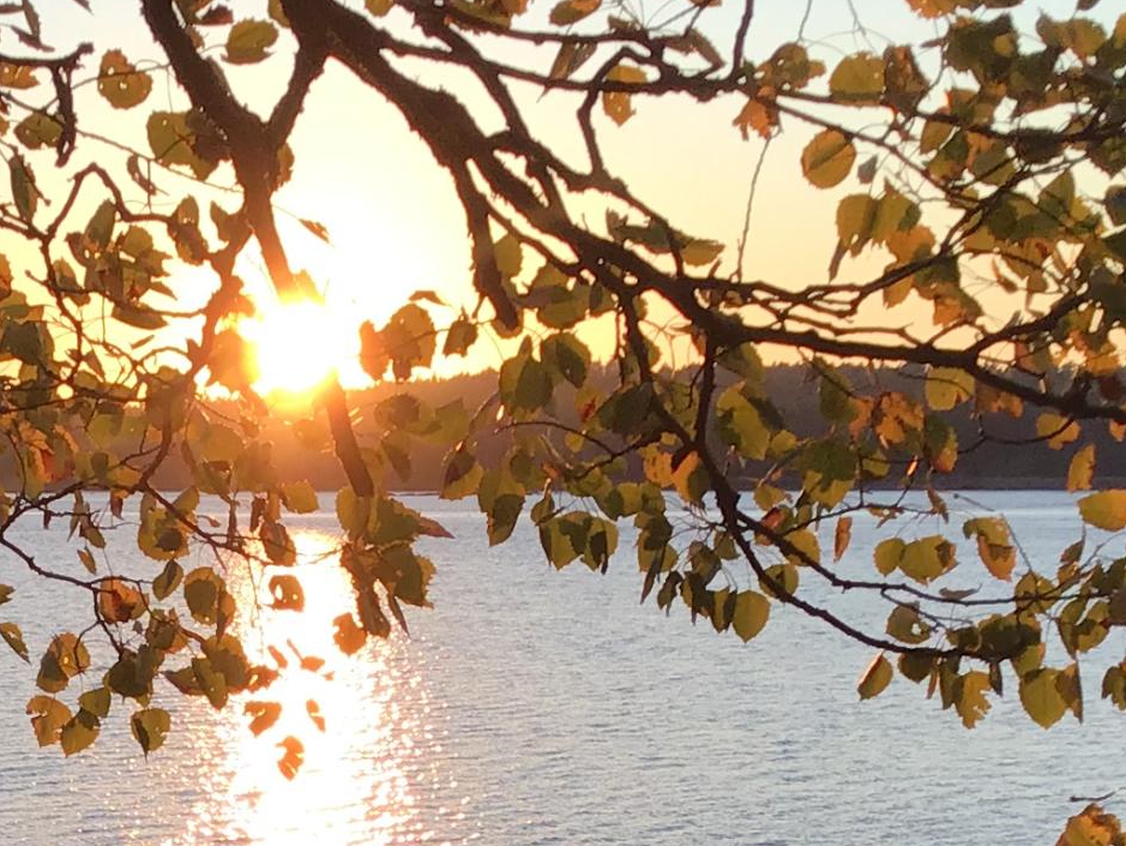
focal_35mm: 99
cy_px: 1166
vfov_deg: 14.2
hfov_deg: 19.5
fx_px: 3222
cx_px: 147
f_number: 2.4
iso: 25
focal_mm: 3.3
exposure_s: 1/440
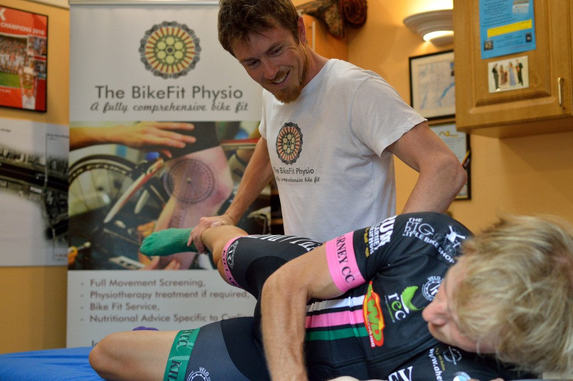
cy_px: 190
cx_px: 286
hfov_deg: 37.9
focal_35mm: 52
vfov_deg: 25.7
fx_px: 835
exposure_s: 1/125
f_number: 2.8
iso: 800
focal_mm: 35
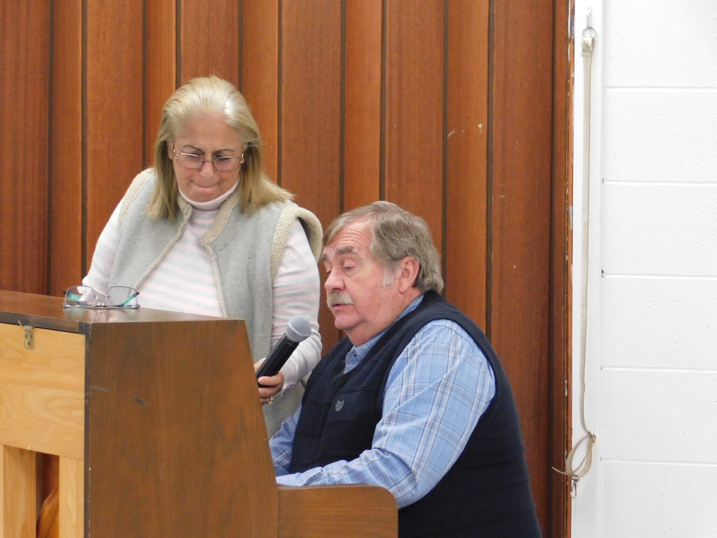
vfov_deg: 7.4
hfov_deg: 9.8
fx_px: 4184
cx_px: 358
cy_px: 269
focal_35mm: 202
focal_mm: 35.9
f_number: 5.4
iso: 640
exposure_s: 1/30
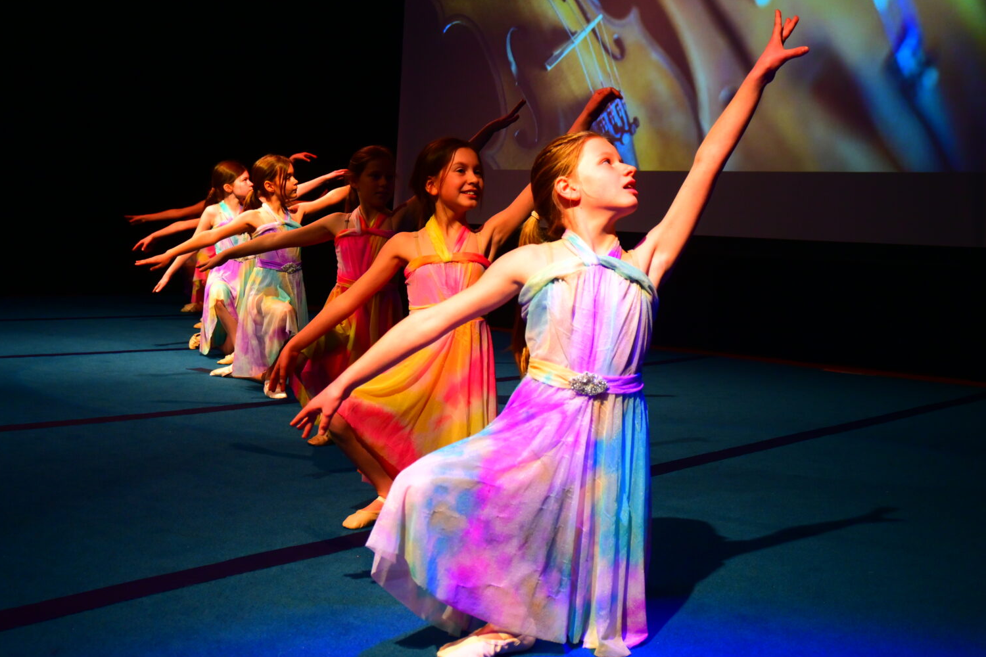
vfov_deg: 31.2
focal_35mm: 43
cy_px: 323
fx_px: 1178
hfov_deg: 45.4
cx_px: 498
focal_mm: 28
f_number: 4.5
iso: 1100
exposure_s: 1/125
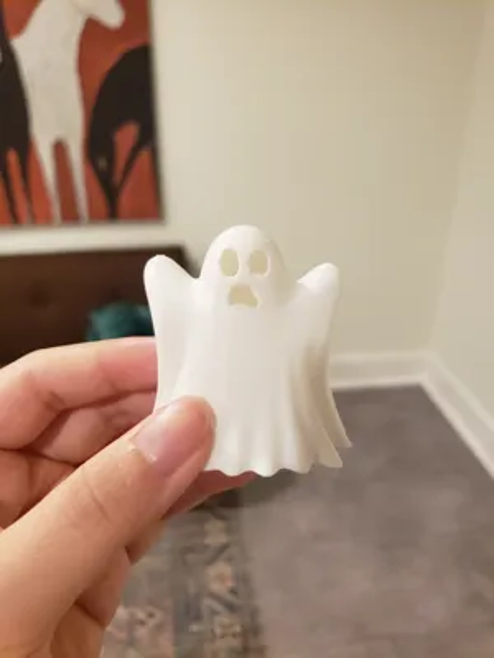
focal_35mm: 26
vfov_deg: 67.3
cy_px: 329
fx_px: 495
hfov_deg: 53.1
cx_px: 247
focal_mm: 4.3
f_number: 1.5
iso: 320
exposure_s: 1/60
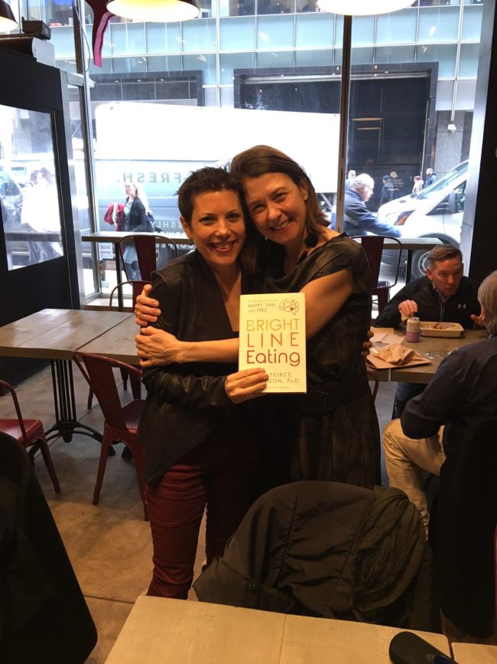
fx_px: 555
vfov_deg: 61.7
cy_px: 332
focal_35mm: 29
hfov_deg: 48.2
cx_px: 248
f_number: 2.2
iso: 50
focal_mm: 4.15
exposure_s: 1/15
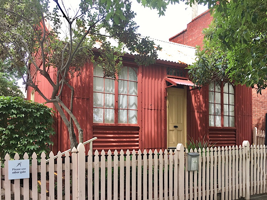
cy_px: 100
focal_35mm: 29
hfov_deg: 61.6
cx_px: 134
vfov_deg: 48.3
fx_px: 224
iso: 25
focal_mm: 4.15
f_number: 2.2
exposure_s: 1/246
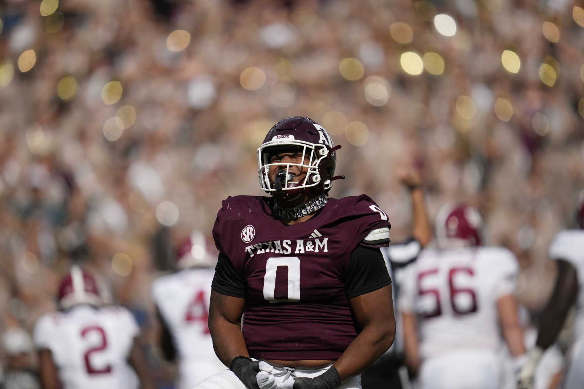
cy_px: 194
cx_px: 292
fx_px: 6488
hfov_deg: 5.2
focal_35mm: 400
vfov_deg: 3.4
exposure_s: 1/10000
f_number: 2.8
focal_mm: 400
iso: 400
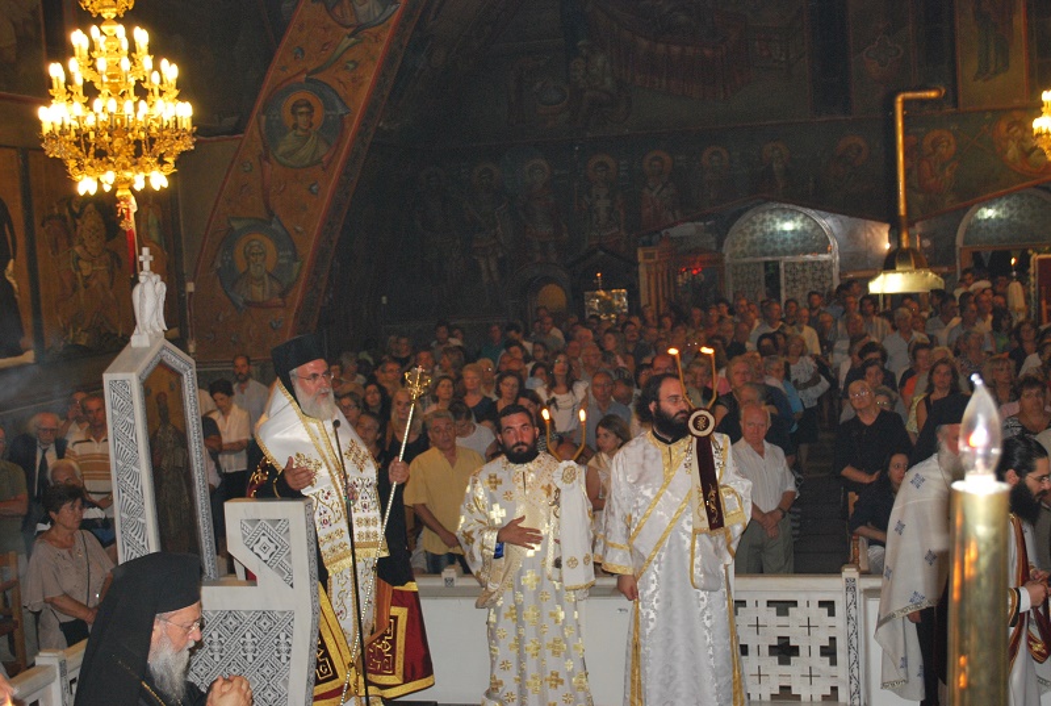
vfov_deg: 30.0
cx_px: 526
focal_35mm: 45
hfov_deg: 43.5
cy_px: 353
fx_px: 1316
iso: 800
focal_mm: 30
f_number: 4.8
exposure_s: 1/60
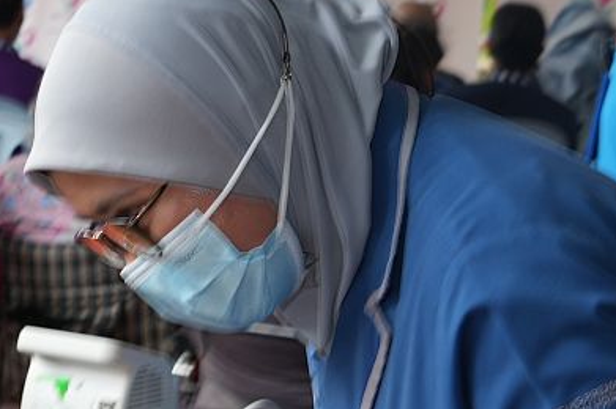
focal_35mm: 129
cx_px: -66
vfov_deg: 10.5
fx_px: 2205
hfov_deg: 15.5
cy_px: 390
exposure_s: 1/60
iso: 100
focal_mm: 28
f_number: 4.5
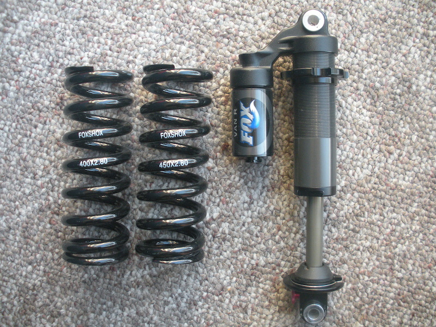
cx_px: 218
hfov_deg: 52.6
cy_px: 164
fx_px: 441
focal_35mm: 35
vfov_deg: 40.7
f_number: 3.5
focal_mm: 6.3
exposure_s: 1/60
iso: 336
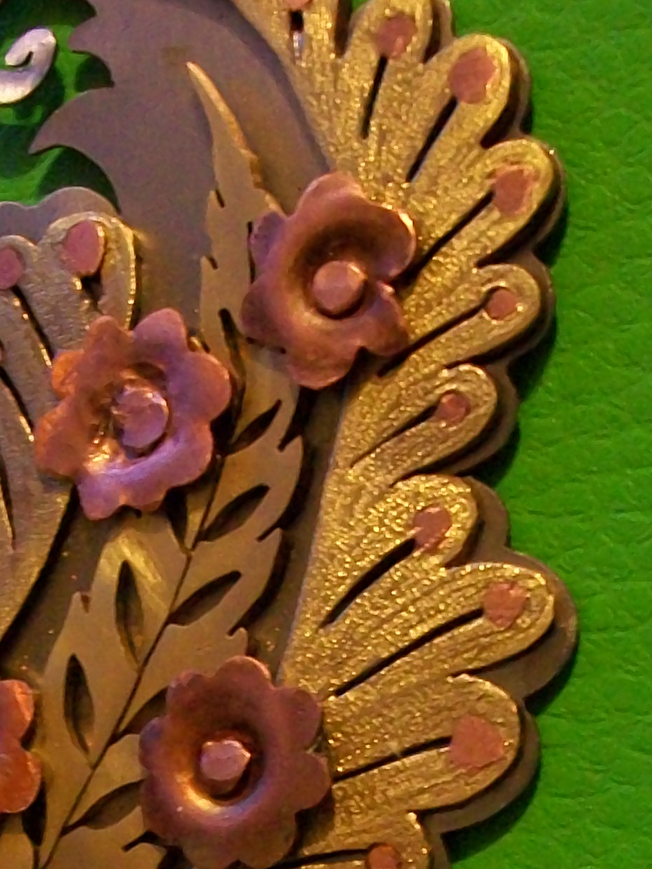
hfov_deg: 14.6
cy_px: 1055
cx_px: 414
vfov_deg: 18.4
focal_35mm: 101
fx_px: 2537
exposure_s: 1/8
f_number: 2.7
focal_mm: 6
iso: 200
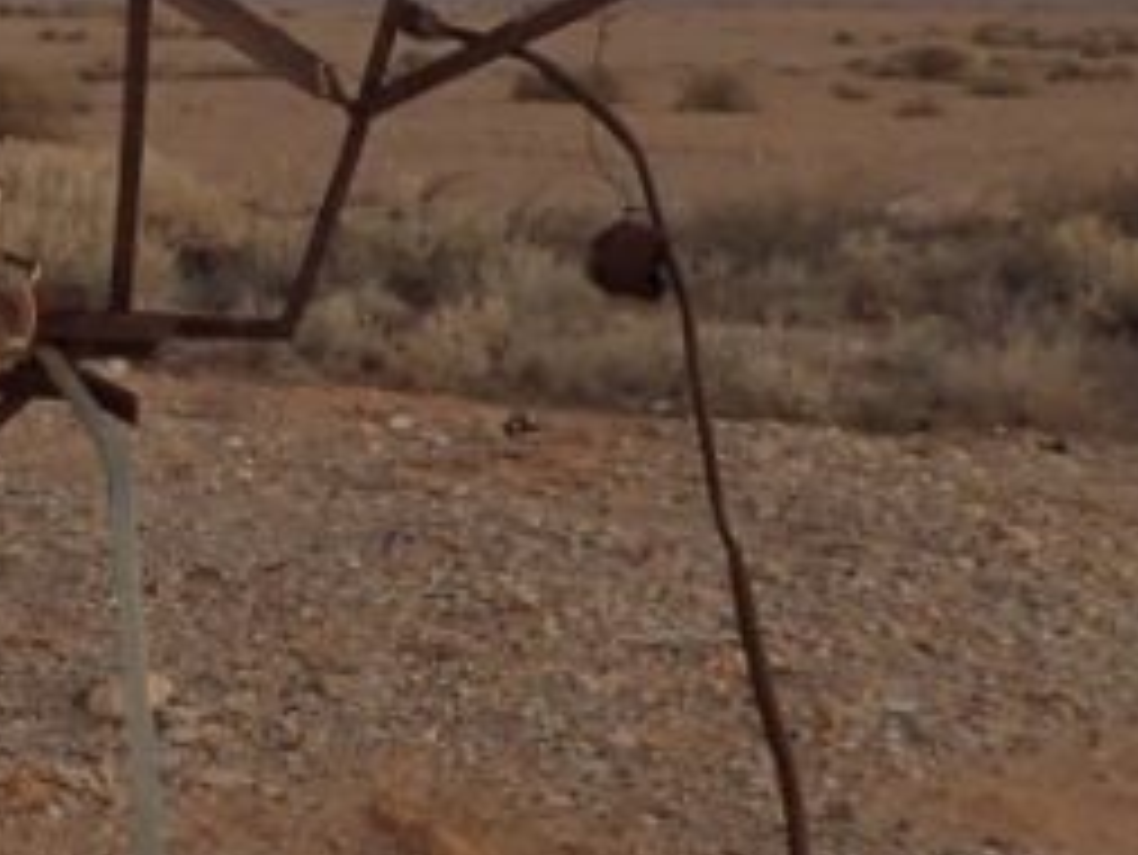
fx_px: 3322
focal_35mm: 101
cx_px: -144
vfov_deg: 14.6
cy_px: 243
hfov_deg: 18.6
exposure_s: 1/60
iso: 320
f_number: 2.8
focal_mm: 4.5
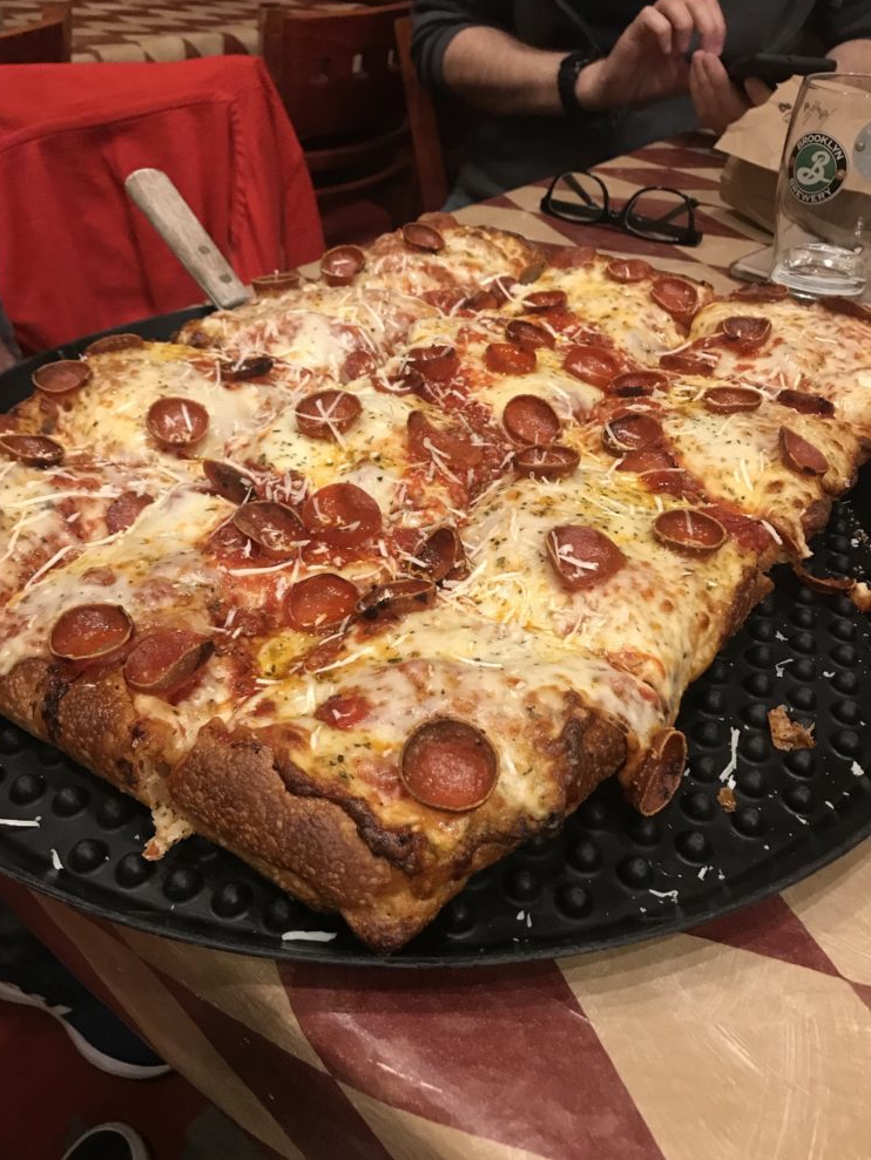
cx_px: 421
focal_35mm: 29
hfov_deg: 48.2
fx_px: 973
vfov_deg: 61.7
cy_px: 588
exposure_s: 1/12
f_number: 1.8
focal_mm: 3.99
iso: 100
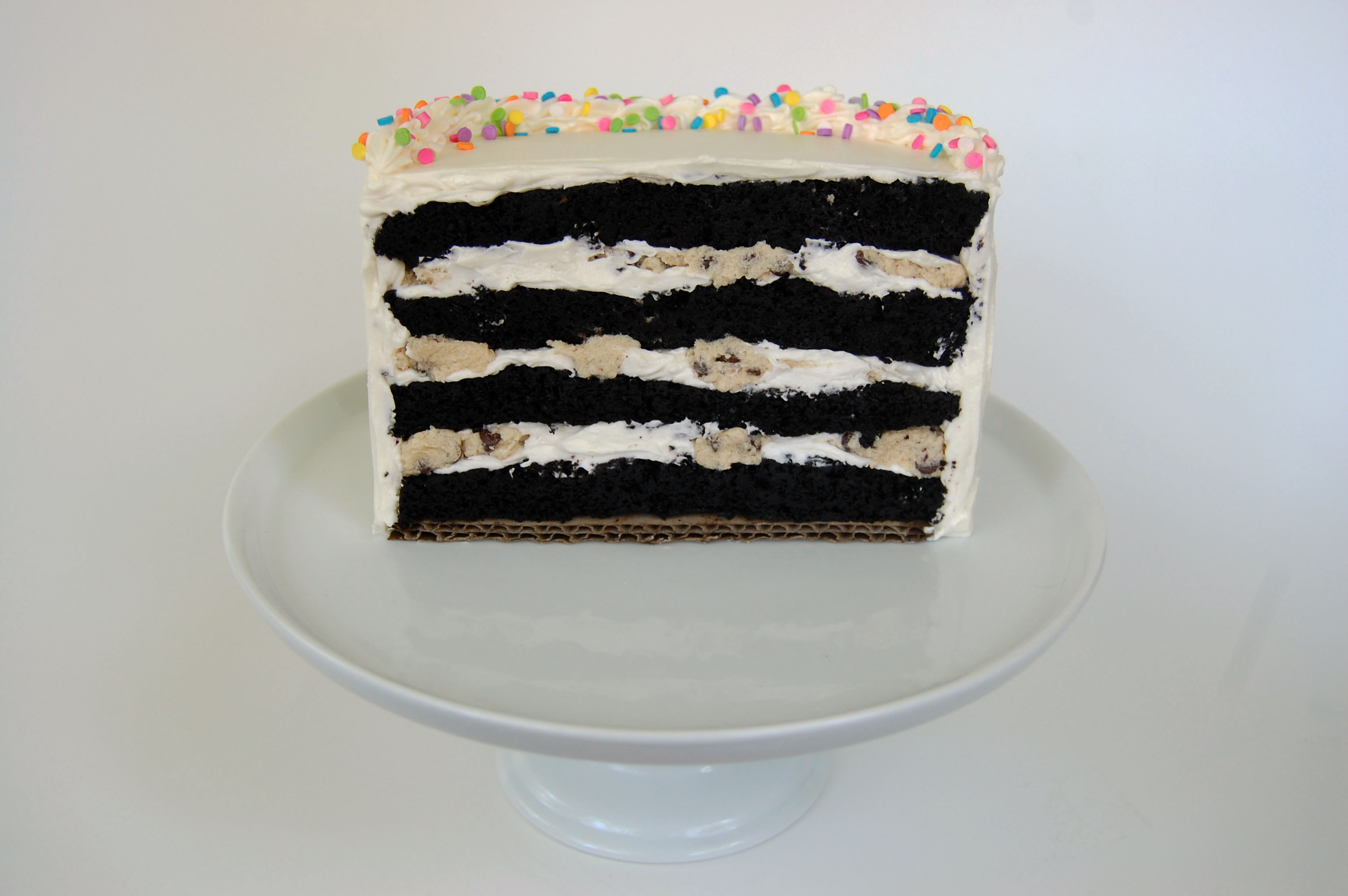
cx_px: 674
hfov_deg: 49.6
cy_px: 448
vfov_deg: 34.1
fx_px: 1459
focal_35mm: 39
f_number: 4.5
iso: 400
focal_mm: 26
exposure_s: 1/60
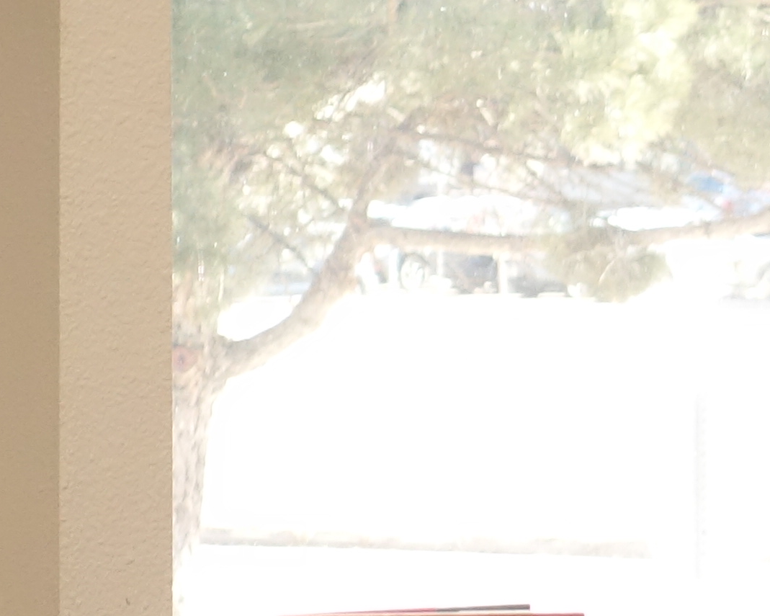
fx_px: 9411
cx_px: 1799
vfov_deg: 3.7
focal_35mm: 413
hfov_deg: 4.6
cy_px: 928
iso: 500
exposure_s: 1/100
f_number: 4.5
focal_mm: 31.83
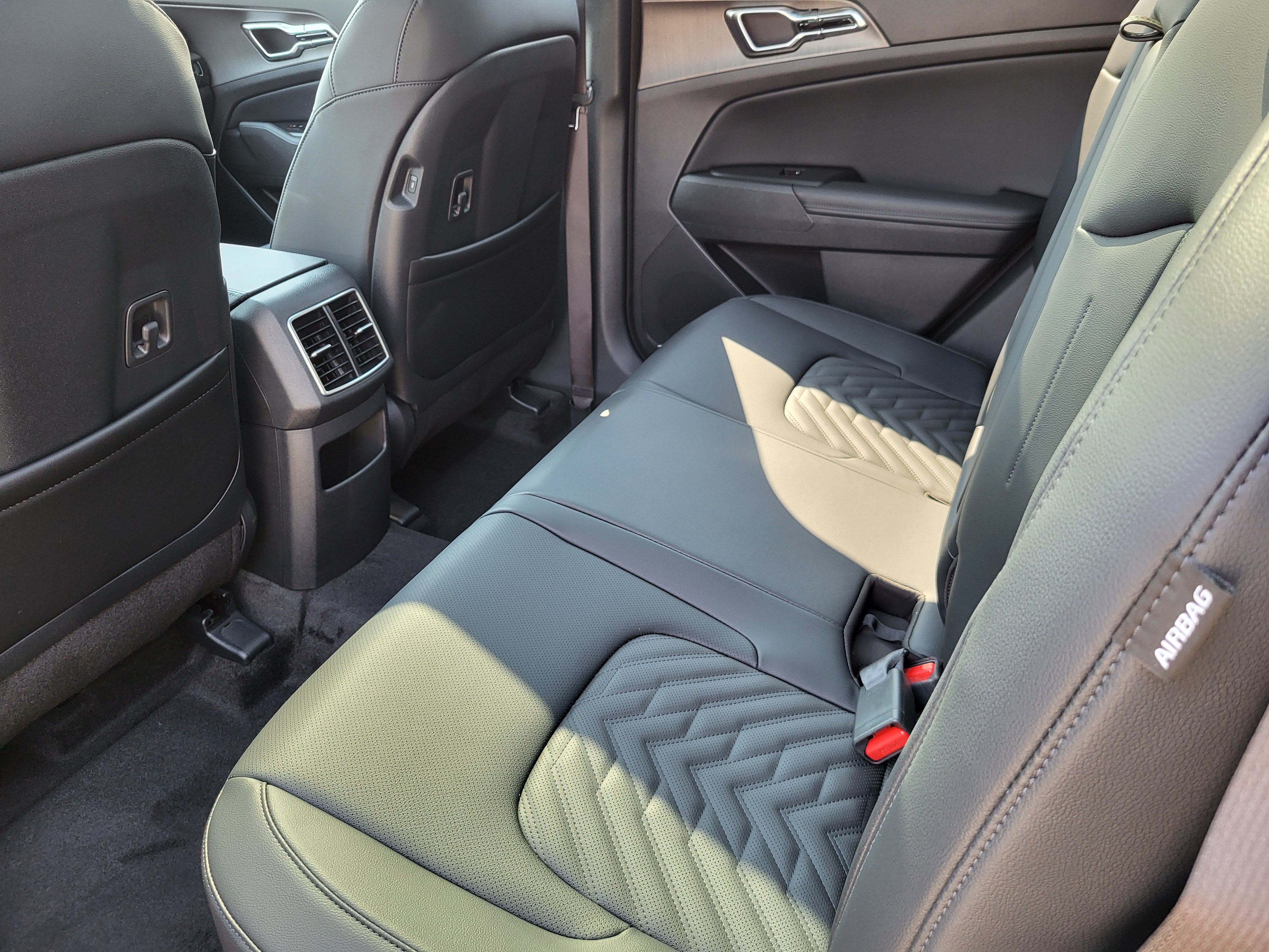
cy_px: 476
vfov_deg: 53.1
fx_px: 953
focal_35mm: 26
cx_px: 634
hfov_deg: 67.3
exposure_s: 1/120
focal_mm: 5.4
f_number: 1.8
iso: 200
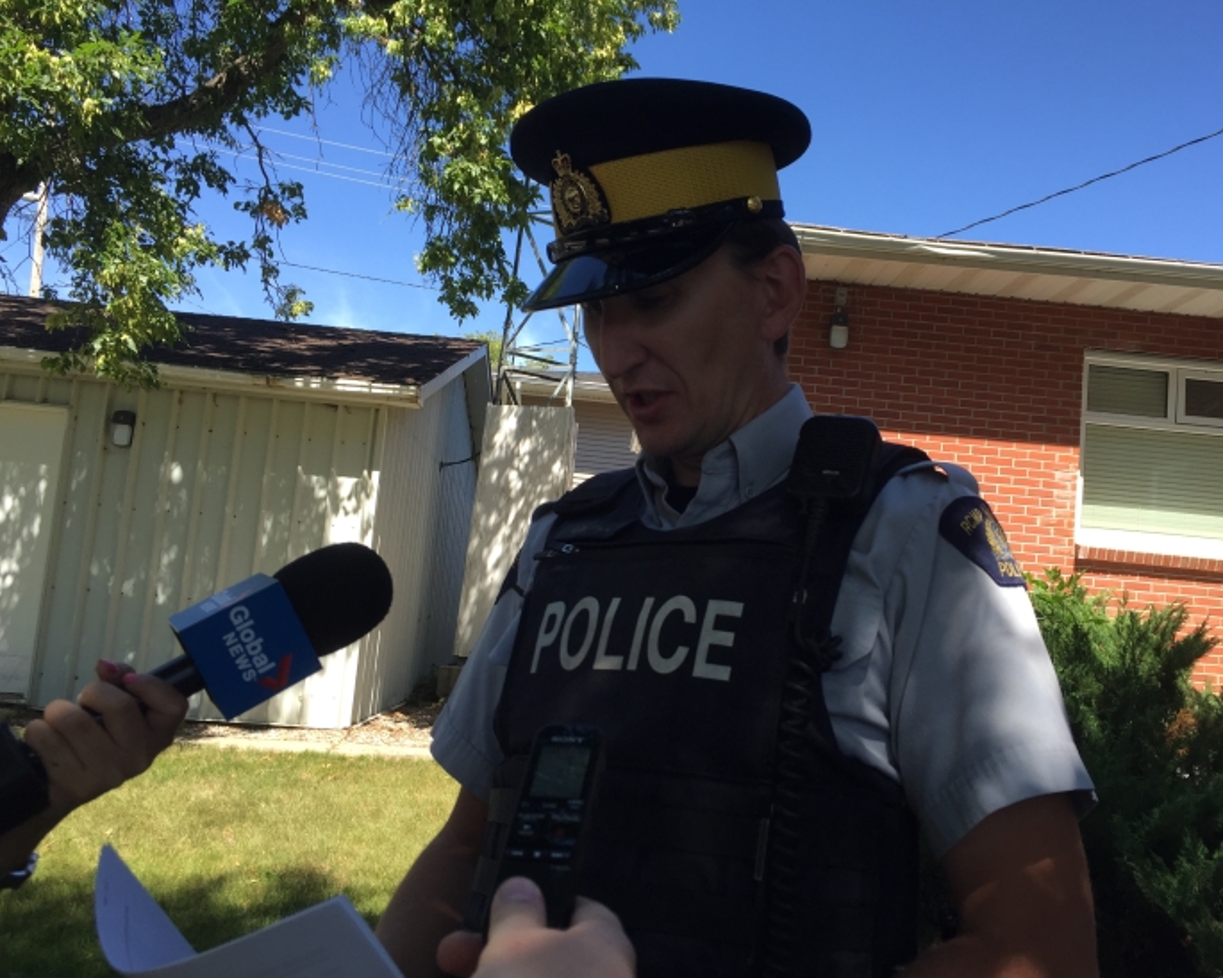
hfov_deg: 57.1
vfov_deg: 47.1
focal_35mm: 31
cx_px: 668
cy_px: 486
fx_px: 1122
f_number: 2.2
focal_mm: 4.15
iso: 32
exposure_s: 1/628
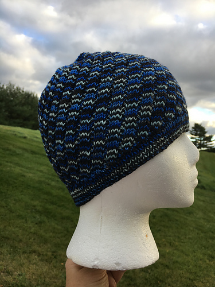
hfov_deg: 48.2
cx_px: 108
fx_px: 240
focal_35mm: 29
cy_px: 144
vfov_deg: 61.7
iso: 25
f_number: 2.2
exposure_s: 1/236
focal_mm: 4.15
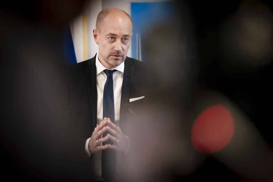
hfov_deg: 10.3
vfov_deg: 6.9
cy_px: 91
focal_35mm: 200
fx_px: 1517
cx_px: 136
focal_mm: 200
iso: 1600
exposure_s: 1/250
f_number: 2.8
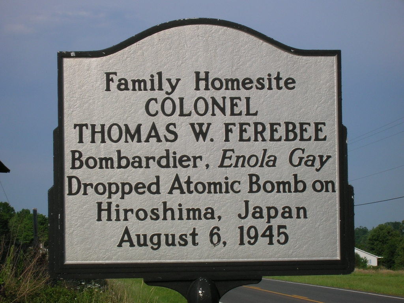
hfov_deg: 19.3
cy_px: 152
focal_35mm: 102
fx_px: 1189
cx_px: 202
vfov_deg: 14.5
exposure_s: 1/260
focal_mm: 17.1
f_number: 8.2
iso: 50
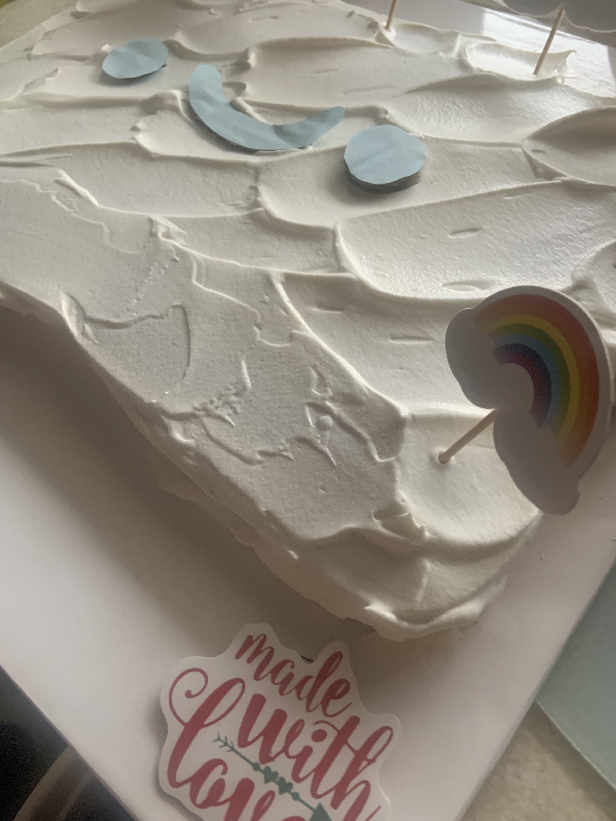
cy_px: 411
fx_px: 641
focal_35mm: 27
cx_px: 298
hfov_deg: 51.3
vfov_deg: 65.3
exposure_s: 1/60
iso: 200
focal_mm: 4.25
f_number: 1.8
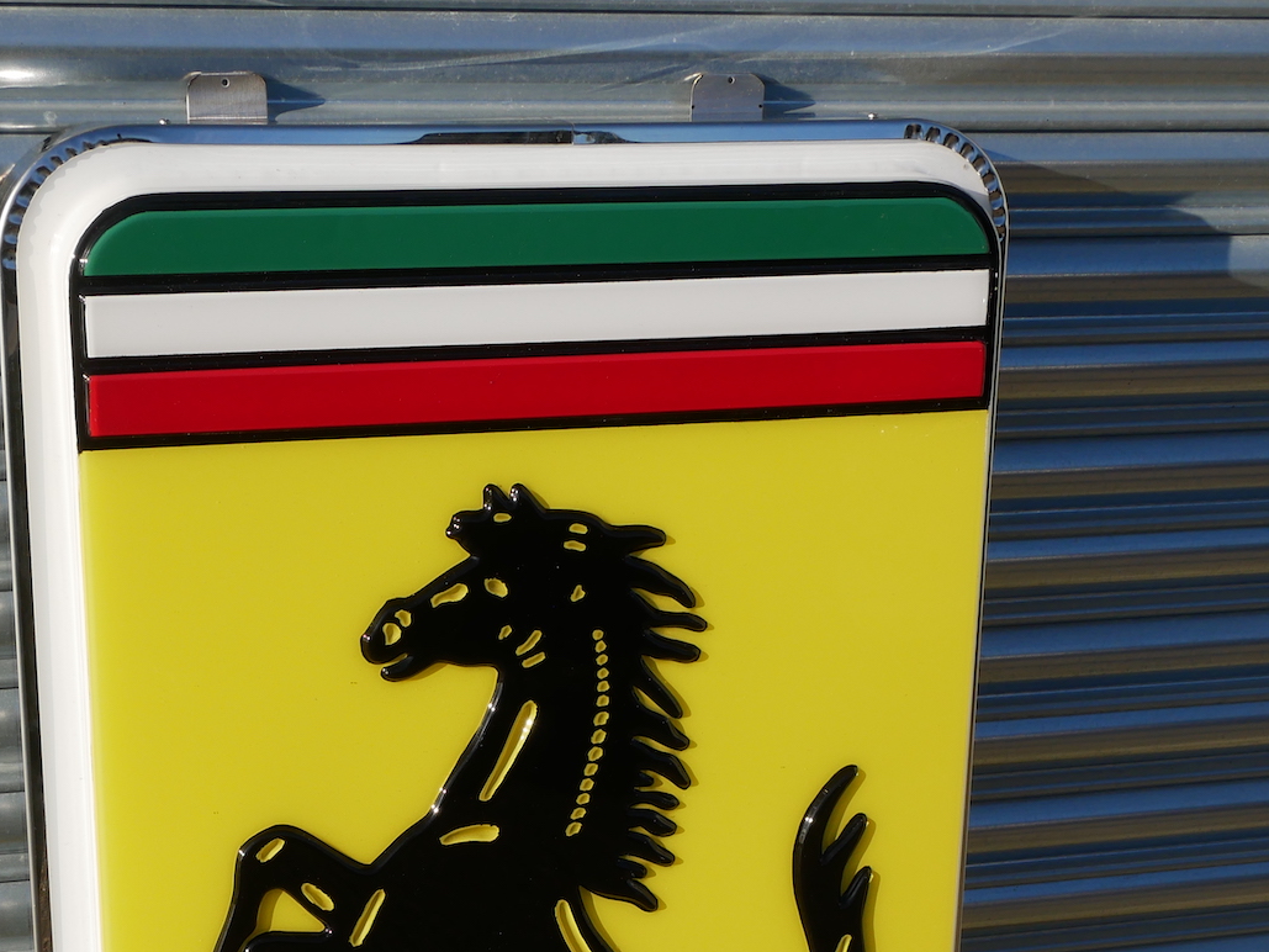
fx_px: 2566
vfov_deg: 20.6
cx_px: 517
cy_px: 868
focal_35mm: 70
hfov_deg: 27.7
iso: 200
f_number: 8
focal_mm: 18
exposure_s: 1/500
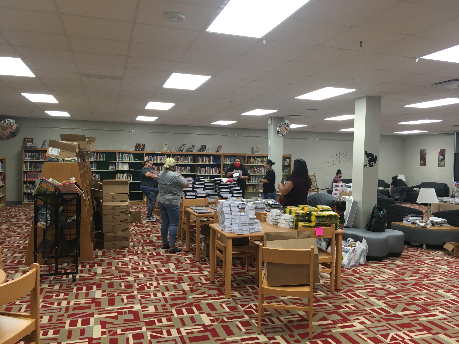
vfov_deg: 48.2
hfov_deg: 61.7
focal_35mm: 29
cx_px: 230
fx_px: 385
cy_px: 172
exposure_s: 1/30
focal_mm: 4.15
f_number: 2.2
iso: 64
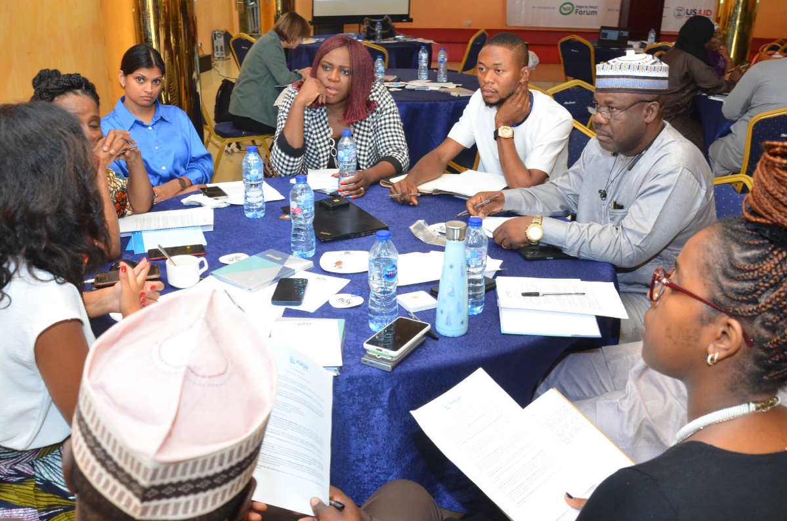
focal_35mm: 33
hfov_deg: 57.3
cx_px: 376
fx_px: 720
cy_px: 260
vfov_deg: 39.8
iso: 1250
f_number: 5.6
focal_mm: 18
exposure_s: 1/50
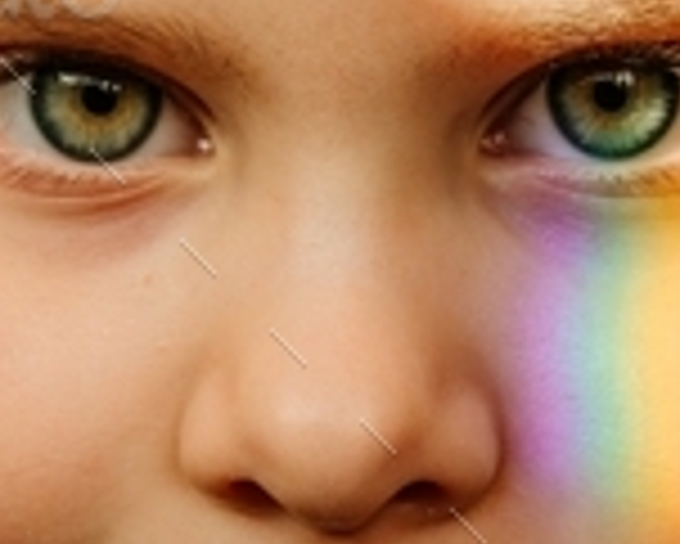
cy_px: 196
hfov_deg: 10.5
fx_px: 3685
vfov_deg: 8.5
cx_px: 581
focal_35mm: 183
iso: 200
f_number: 4.5
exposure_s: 1/200
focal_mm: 50
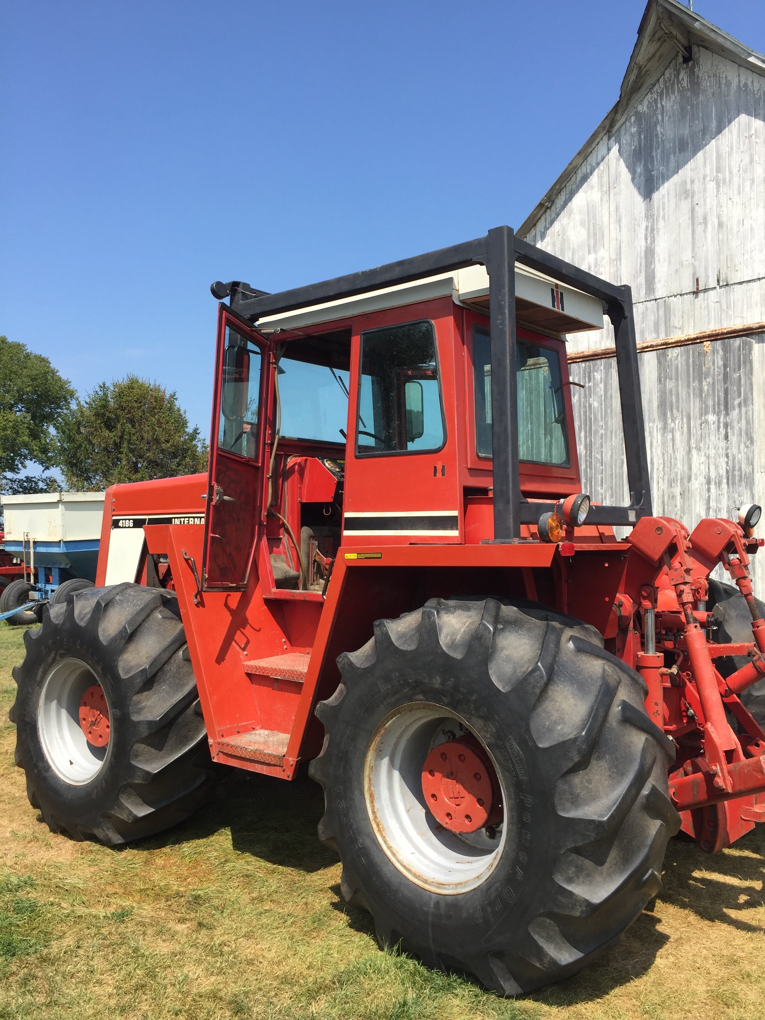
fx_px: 855
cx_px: 382
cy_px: 510
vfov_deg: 61.7
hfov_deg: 48.2
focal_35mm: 29
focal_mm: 4.15
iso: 32
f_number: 2.2
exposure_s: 1/1236
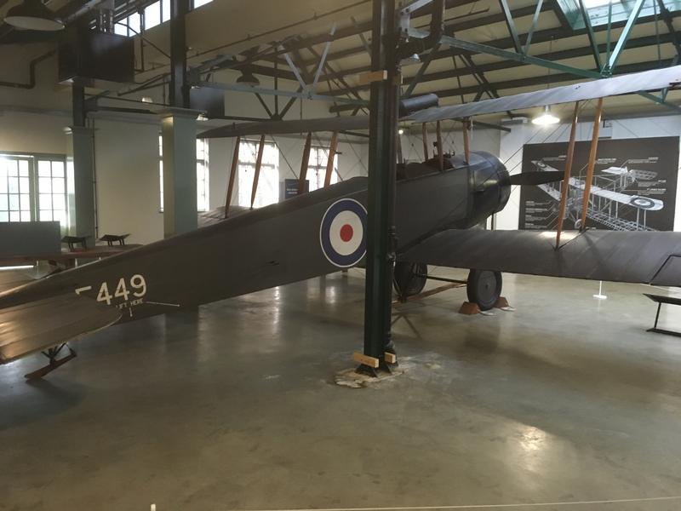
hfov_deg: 61.7
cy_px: 256
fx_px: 571
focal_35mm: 29
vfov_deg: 48.2
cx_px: 340
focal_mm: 4.15
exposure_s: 1/17
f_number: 2.2
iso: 250
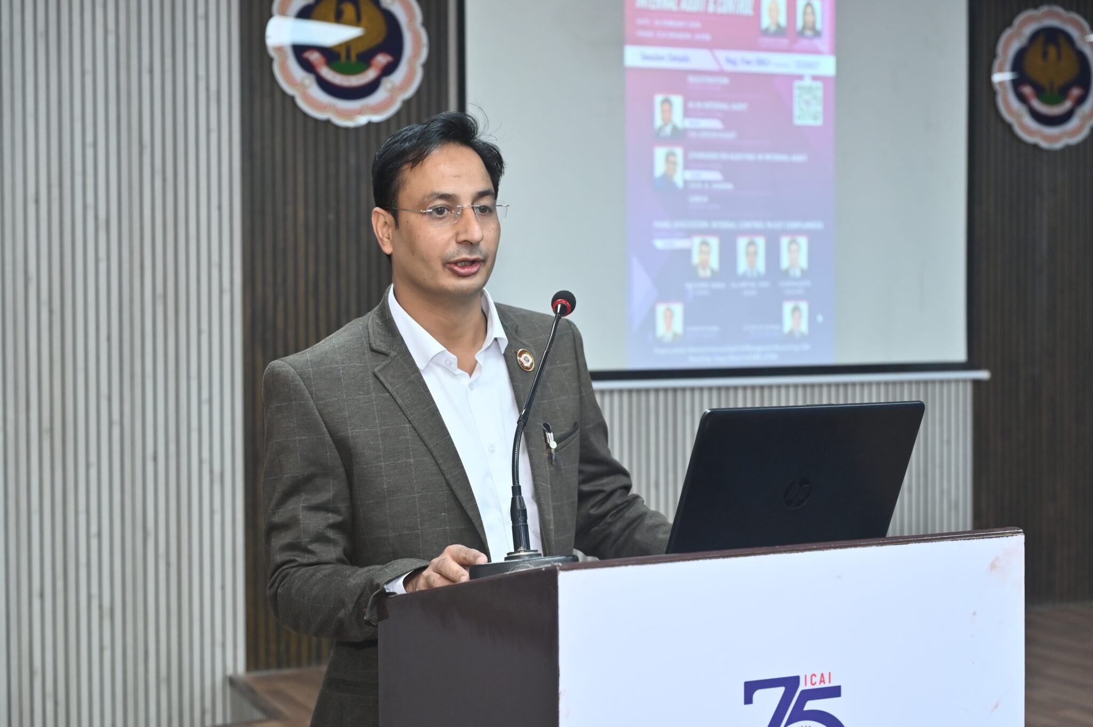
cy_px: 364
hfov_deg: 33.4
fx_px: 1821
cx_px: 546
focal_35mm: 60
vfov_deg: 22.6
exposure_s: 1/160
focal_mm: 60
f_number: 4.5
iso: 800
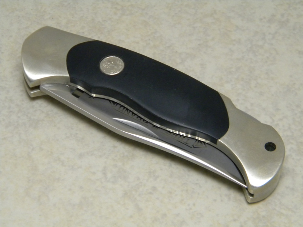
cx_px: 152
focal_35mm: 105
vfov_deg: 14.1
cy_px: 114
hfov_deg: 18.7
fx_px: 919
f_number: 4.7
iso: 400
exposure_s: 1/17
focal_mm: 19
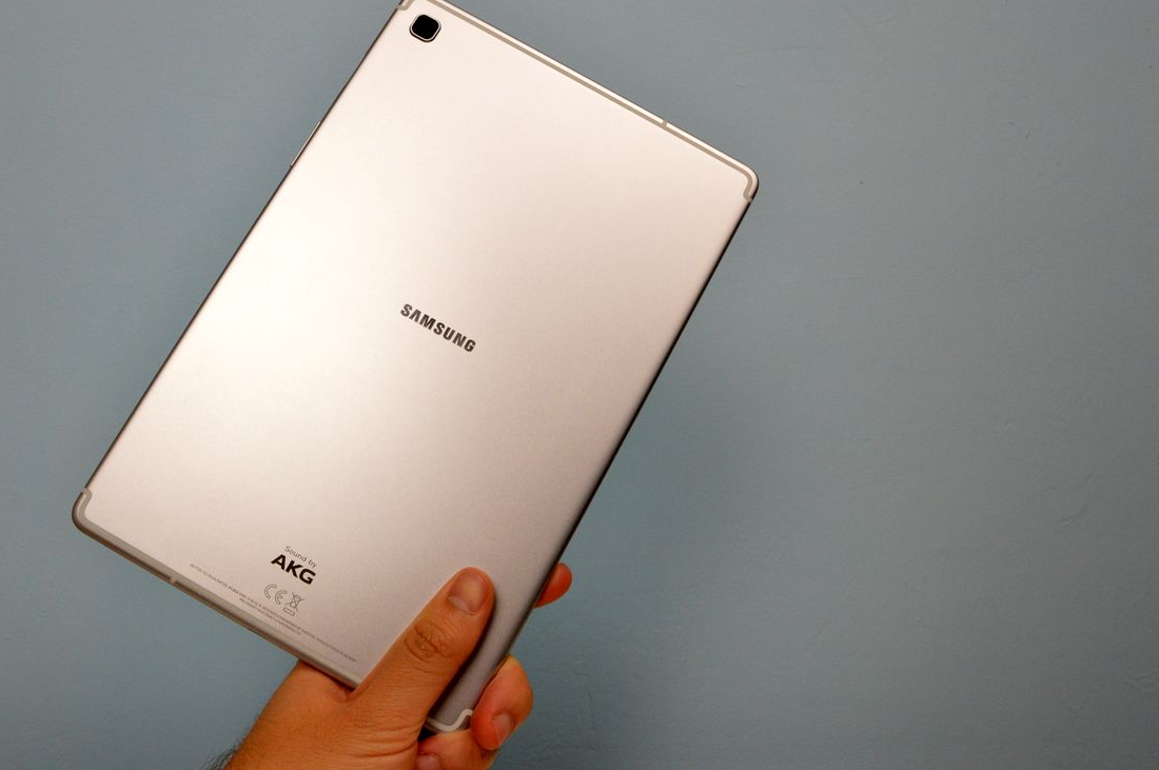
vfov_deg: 36.8
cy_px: 354
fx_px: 1158
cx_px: 528
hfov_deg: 53.1
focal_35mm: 36
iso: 1600
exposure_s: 1/40
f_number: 10
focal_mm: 22
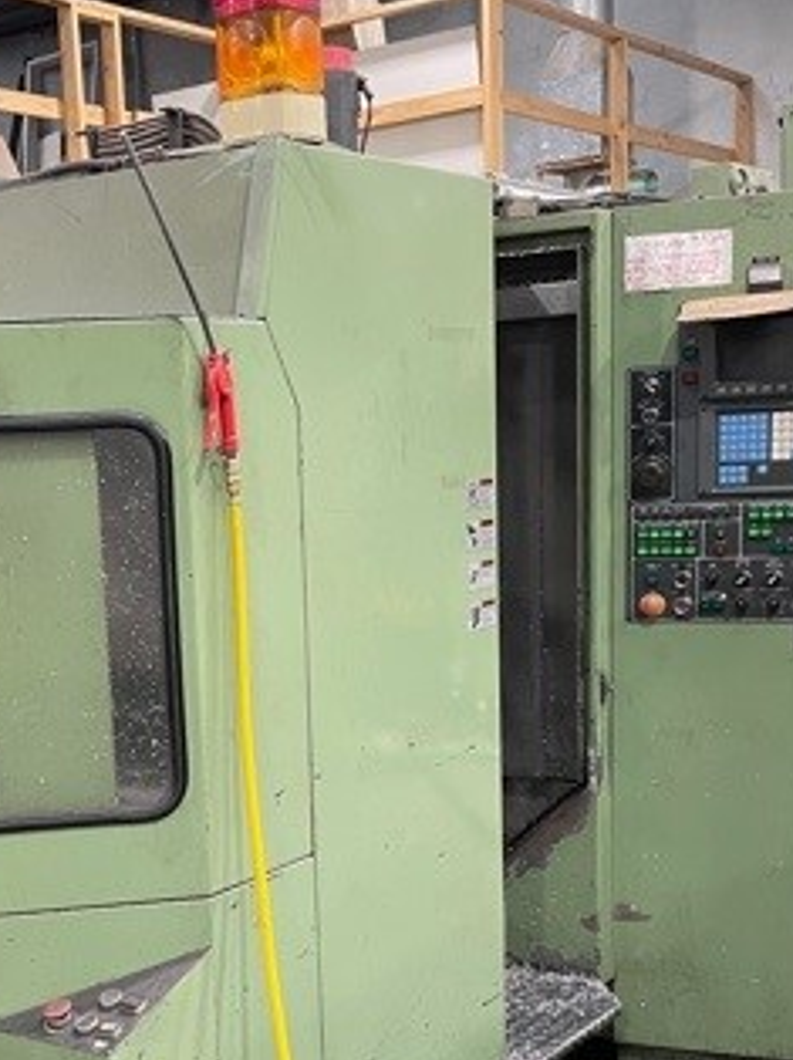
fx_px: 1621
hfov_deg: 27.2
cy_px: 719
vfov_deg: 35.8
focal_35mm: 53
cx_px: 219
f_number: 1.6
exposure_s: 1/50
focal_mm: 4.2
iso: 160
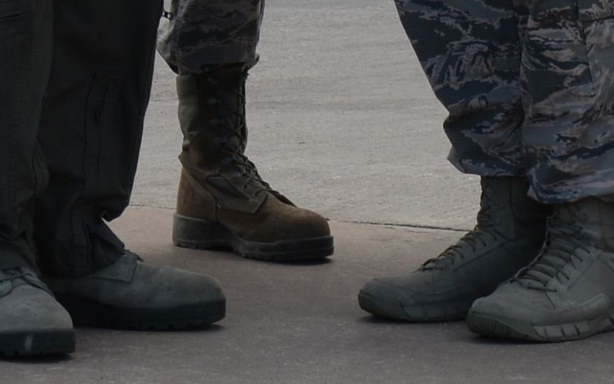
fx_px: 4585
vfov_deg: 4.6
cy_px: -788
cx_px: 258
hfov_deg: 7.7
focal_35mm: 274
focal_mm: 38
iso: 100
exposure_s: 1/200
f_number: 8
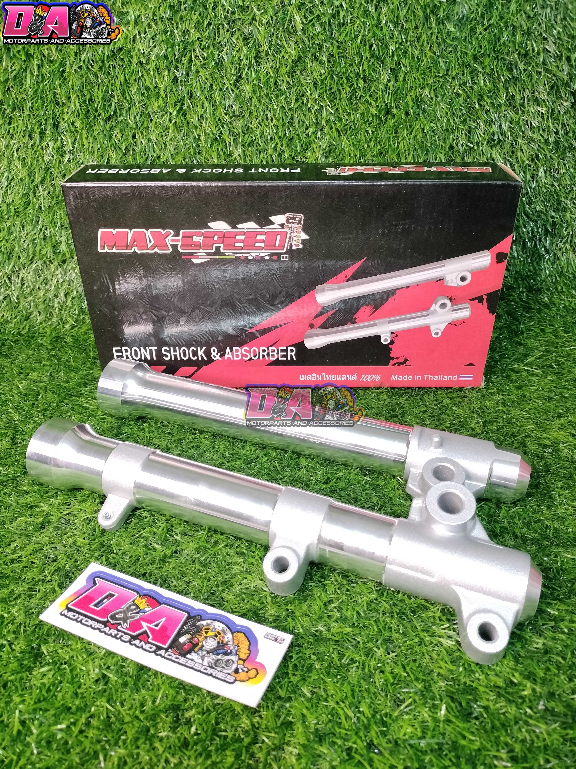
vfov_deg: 65.3
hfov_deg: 51.4
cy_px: 384
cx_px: 288
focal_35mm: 27
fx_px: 599
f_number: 1.7
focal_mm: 4.71
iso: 950
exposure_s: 1/25
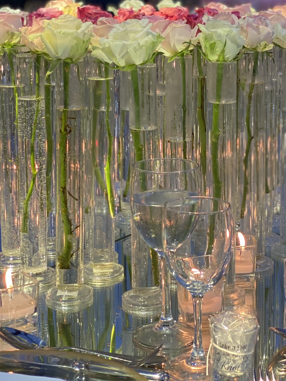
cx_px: 171
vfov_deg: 22.8
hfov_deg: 17.4
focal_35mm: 85
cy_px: 88
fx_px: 936
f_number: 2
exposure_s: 1/100
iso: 160
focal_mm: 6
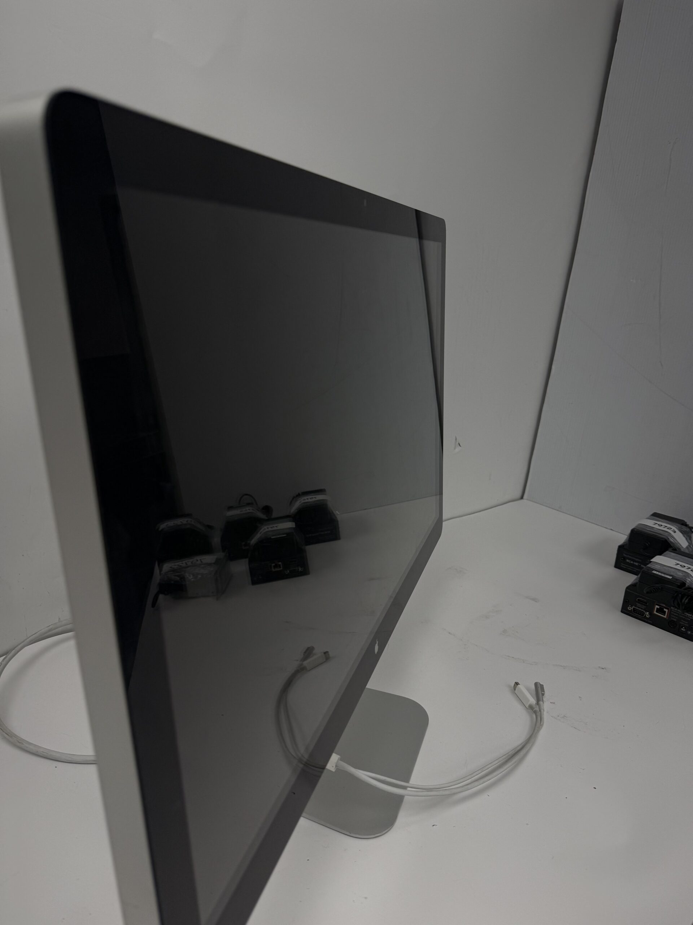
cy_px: 462
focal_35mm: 24
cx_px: 346
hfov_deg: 56.8
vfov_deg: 71.6
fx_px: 641
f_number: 1.78
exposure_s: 1/617
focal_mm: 6.76
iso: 80
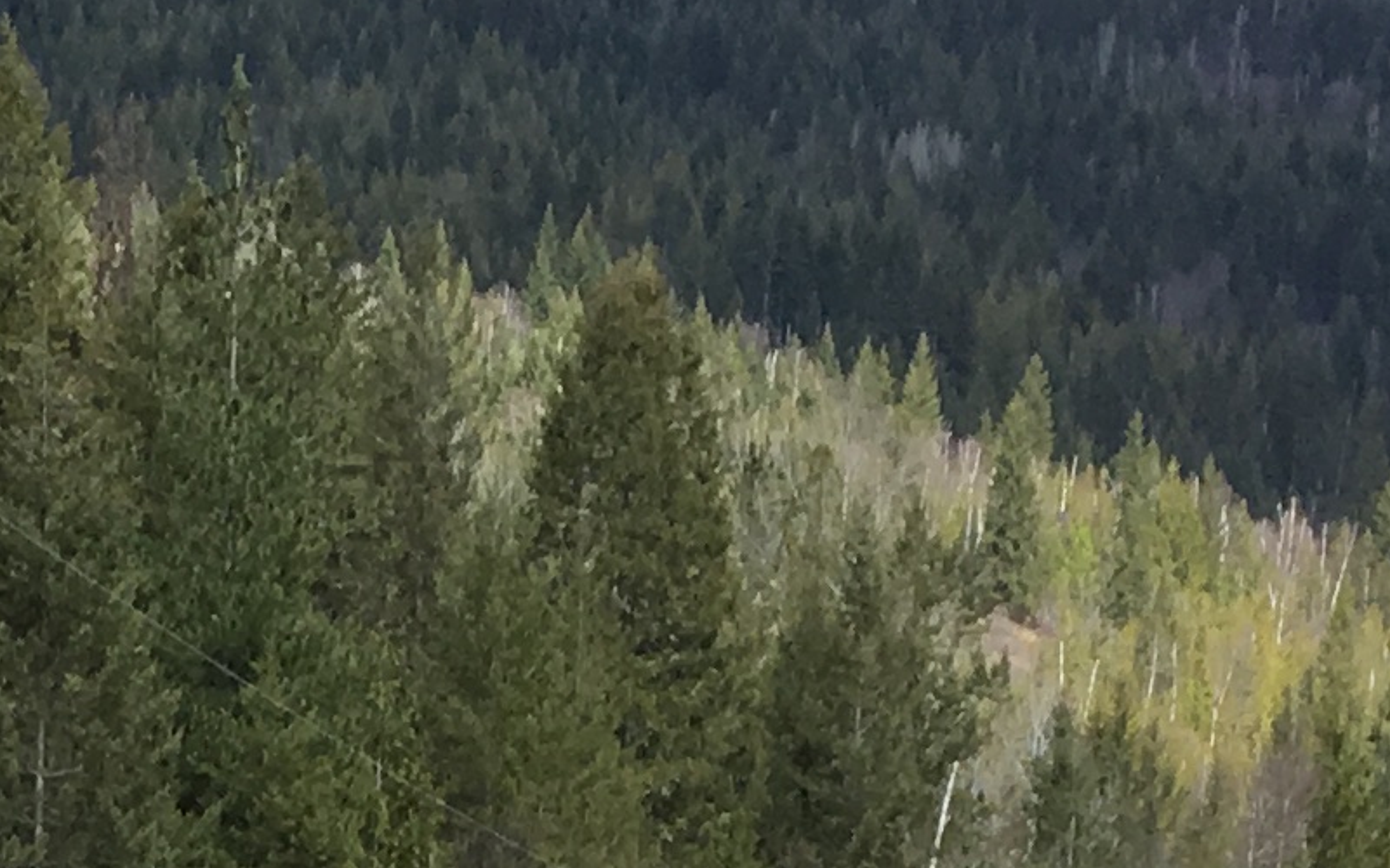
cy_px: 2423
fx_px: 5872
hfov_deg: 13.1
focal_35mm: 155
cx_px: -292
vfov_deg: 7.6
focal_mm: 4.15
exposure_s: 1/705
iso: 25
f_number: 2.2
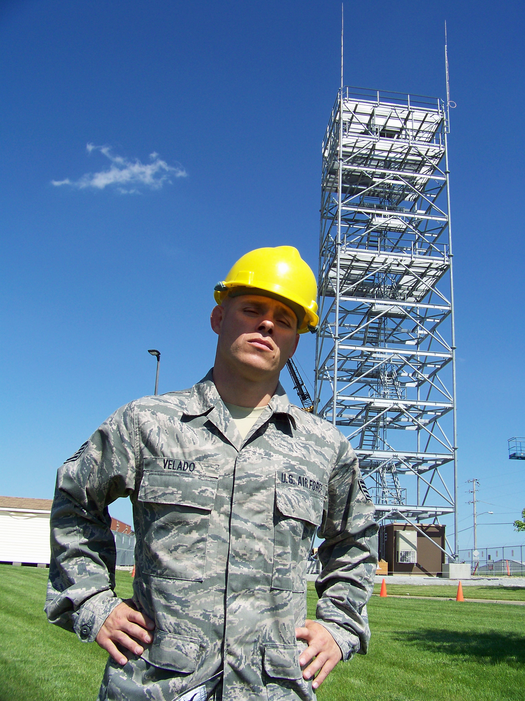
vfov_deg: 51.4
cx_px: 262
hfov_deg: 39.7
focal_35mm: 36
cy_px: 350
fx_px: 728
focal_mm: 5.85
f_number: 4
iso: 64
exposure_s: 1/500
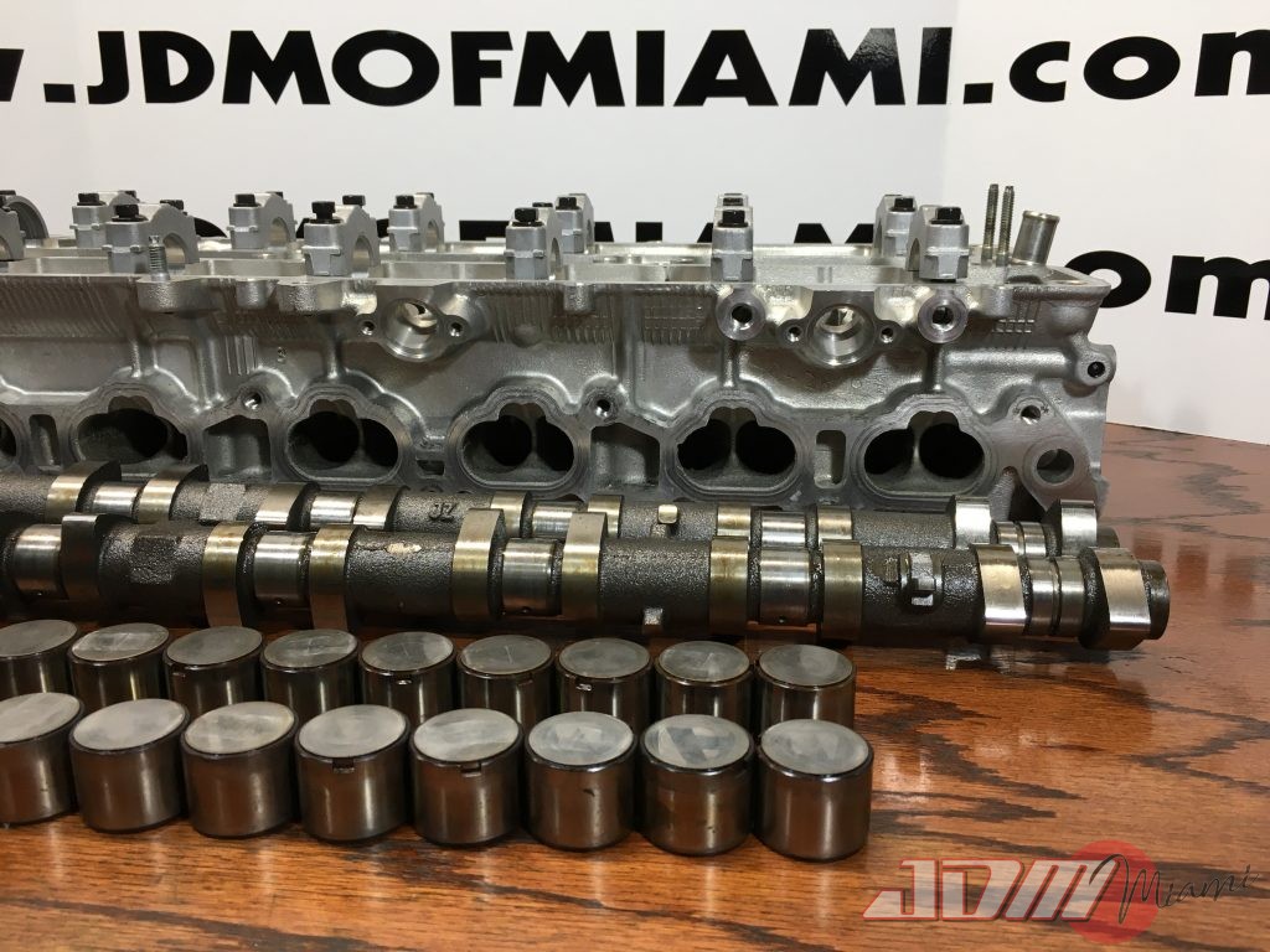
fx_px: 1064
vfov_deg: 48.2
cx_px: 635
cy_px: 476
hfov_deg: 61.7
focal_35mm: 29
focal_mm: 4.15
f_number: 2.2
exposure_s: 1/40
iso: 32
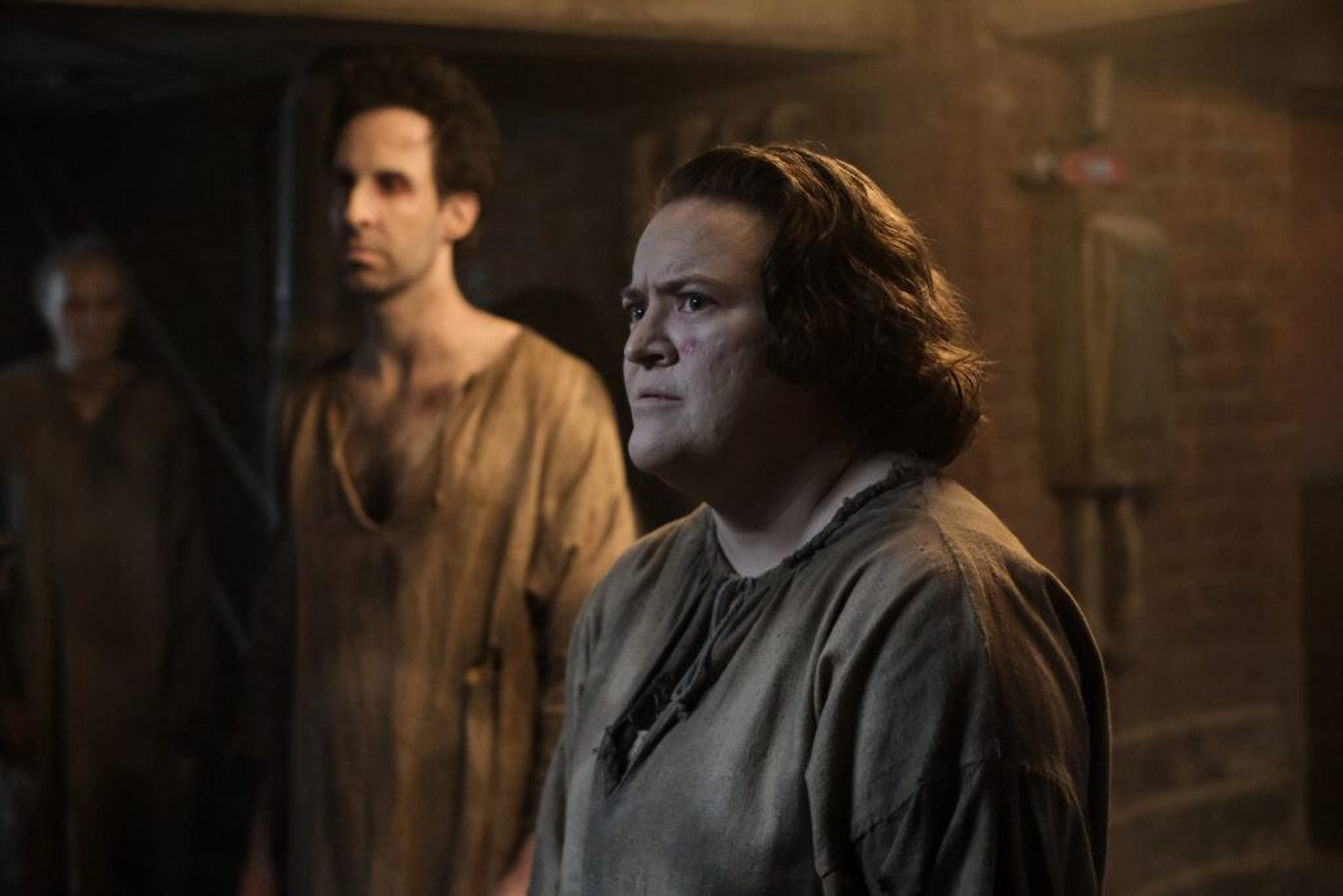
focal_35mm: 53
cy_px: 448
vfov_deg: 25.5
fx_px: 1977
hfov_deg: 37.5
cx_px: 672
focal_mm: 35
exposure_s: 1/125
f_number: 2.5
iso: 6400
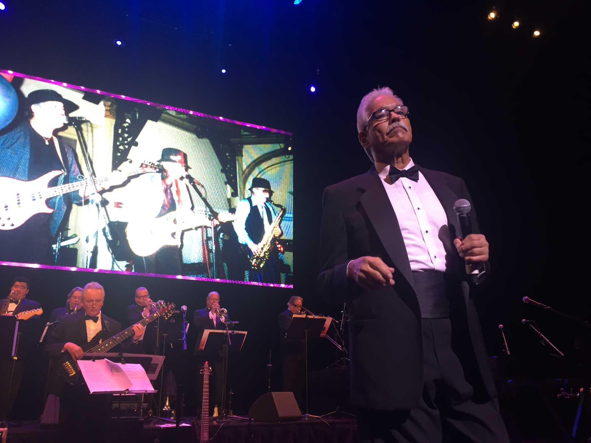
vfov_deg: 48.2
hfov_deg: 61.7
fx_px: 495
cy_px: 222
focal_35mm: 29
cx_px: 296
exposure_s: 1/30
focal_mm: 4.15
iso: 64
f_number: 2.2
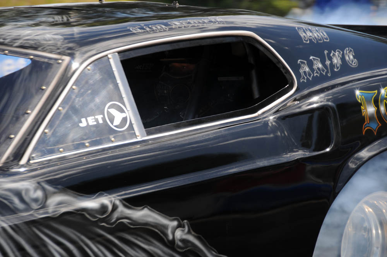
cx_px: 194
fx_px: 1932
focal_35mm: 180
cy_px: 128
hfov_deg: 11.4
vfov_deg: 7.6
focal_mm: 120
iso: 200
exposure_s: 1/500
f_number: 5.3
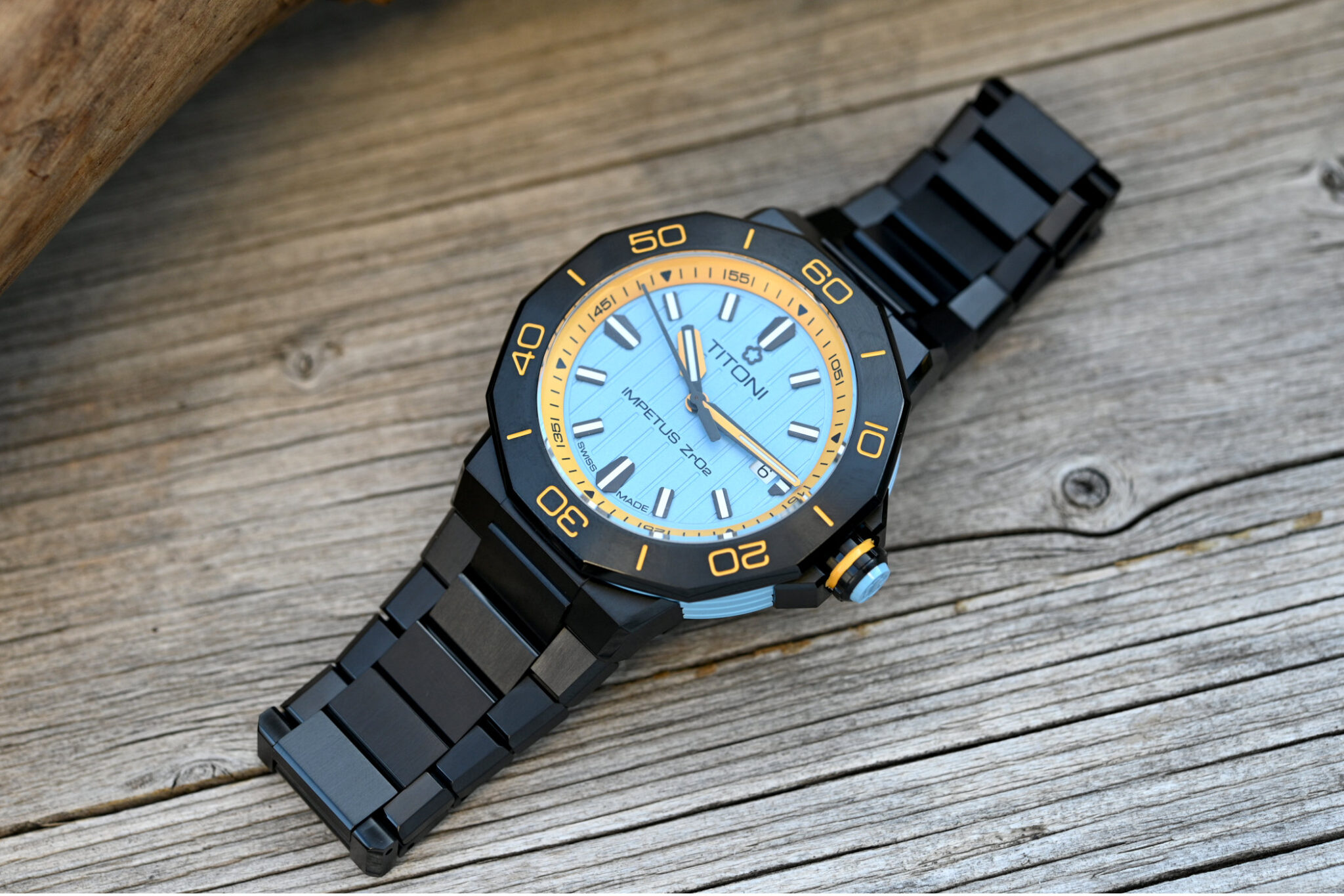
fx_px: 2240
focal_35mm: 60
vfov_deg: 22.6
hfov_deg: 33.4
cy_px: 448
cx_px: 672
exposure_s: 1/160
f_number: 7.1
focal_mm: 60
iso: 400
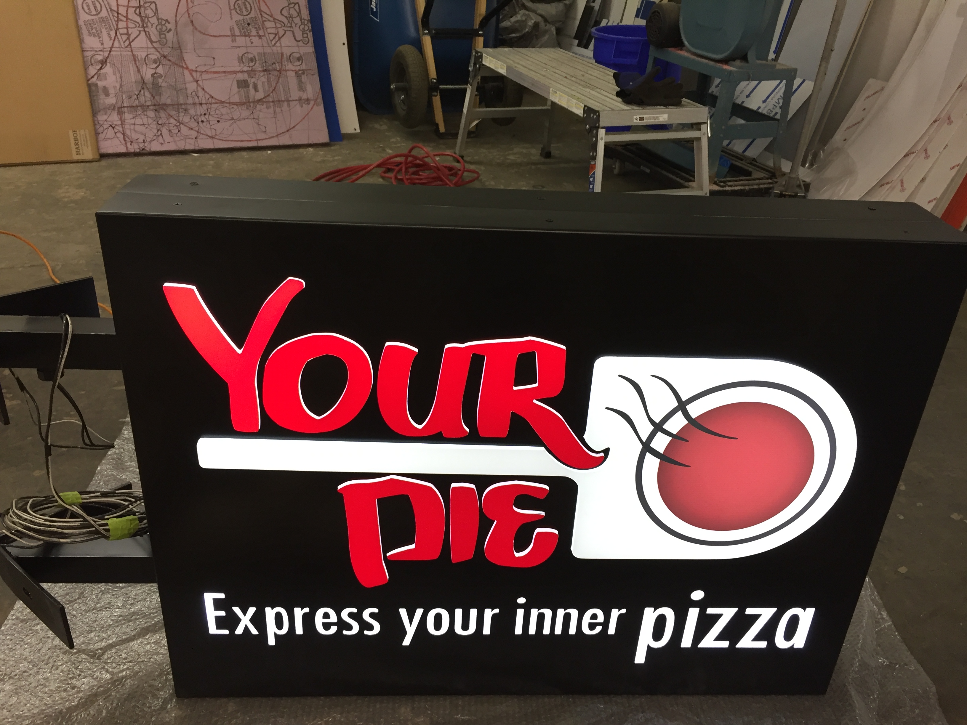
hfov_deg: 61.7
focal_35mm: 29
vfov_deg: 48.2
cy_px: 362
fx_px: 810
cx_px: 484
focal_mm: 4.15
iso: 100
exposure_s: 1/30
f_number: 2.2
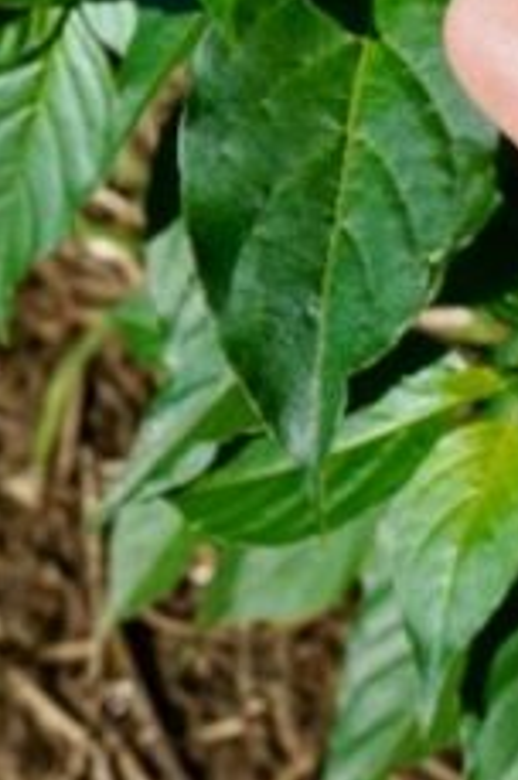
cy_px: -146
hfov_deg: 8.9
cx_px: 1288
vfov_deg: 14.5
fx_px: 2966
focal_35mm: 137
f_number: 10
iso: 100
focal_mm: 29
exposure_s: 1/200
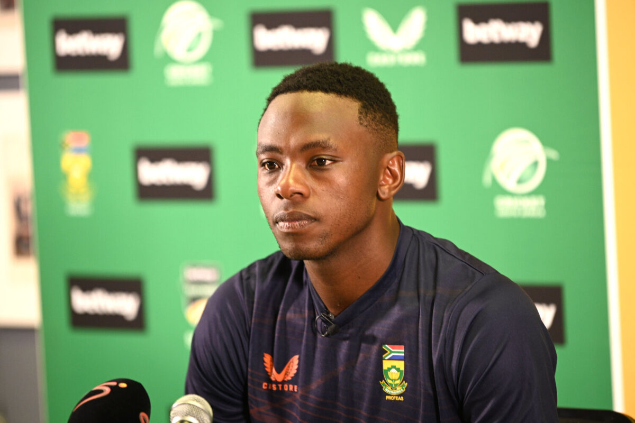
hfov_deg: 10.3
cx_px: 318
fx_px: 3528
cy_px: 212
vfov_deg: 6.9
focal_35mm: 200
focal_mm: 200
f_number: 3.5
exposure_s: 1/100
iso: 1250
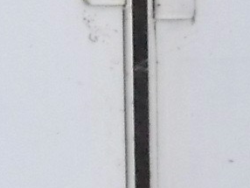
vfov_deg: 1.4
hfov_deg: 1.9
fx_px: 7452
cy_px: 616
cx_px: 204
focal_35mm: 1031
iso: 200
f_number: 6.5
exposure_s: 1/60
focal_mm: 23
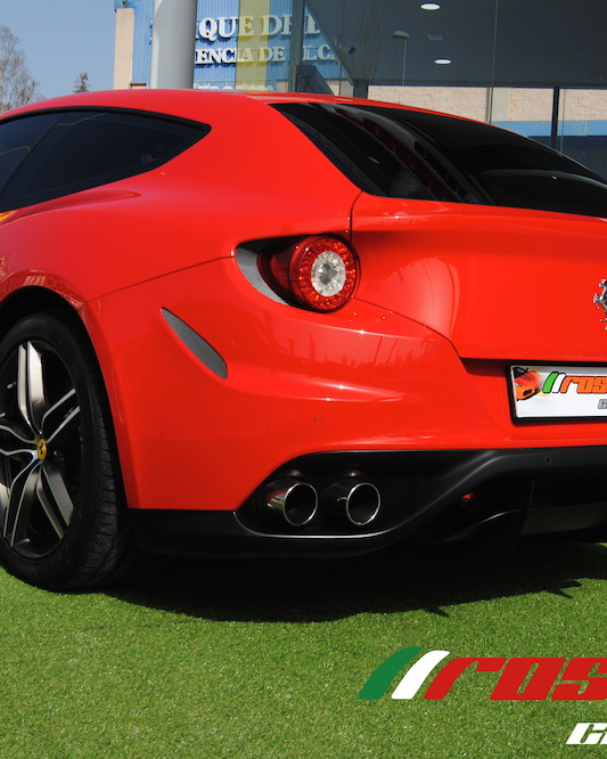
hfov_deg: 27.4
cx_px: 197
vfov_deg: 34.1
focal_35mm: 55
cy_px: 380
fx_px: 1235
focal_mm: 26
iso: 100
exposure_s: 1/320
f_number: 9
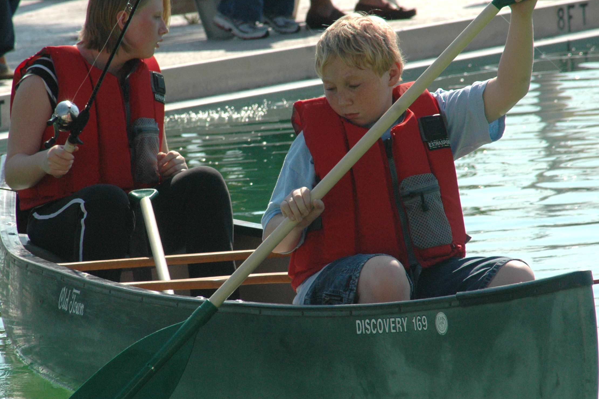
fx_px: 6738
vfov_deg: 3.4
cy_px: 214
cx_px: 272
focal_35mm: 405
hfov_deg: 5.1
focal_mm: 200
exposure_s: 1/640
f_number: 11
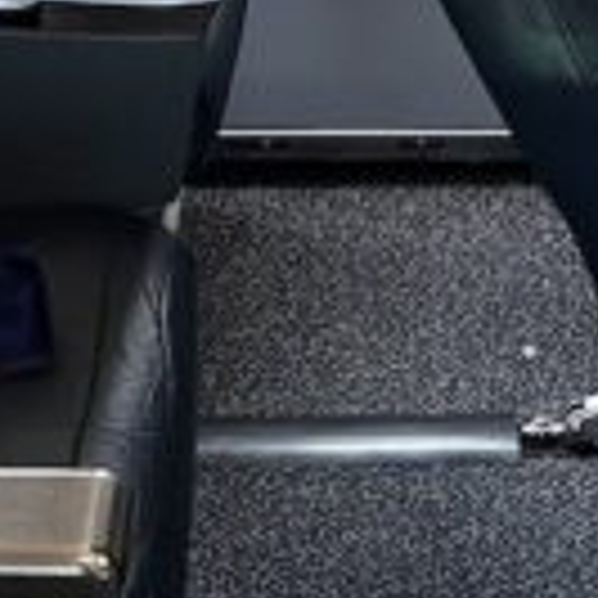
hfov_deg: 13.0
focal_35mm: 133
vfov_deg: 12.2
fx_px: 2599
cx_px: 522
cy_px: -409
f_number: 1.5
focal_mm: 5.7
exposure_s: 1/73
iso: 125
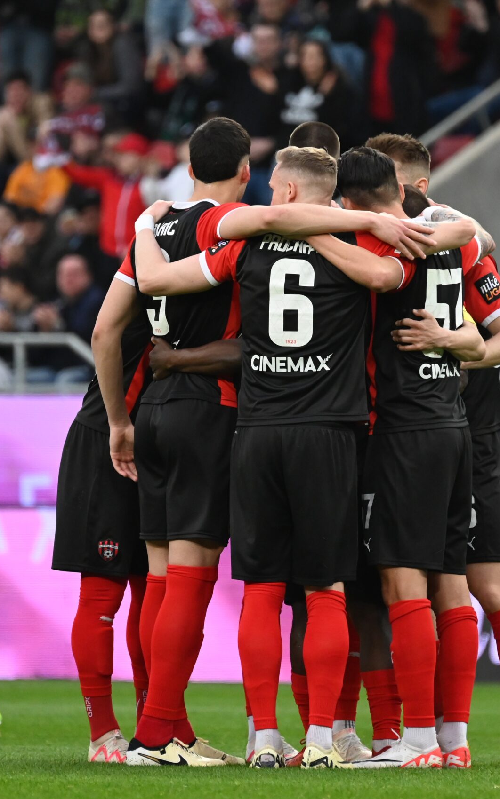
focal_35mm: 614
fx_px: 13386
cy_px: 400
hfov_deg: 2.1
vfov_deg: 3.4
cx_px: 305
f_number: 5.6
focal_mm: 400
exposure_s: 1/1000
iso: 4000
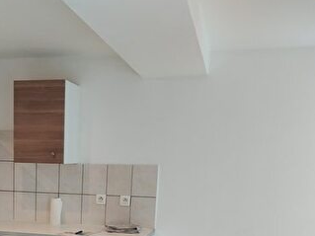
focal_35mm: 57
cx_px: 59
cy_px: 248
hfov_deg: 32.8
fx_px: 518
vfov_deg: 24.2
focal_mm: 4.74
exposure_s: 1/33
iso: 595
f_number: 1.79
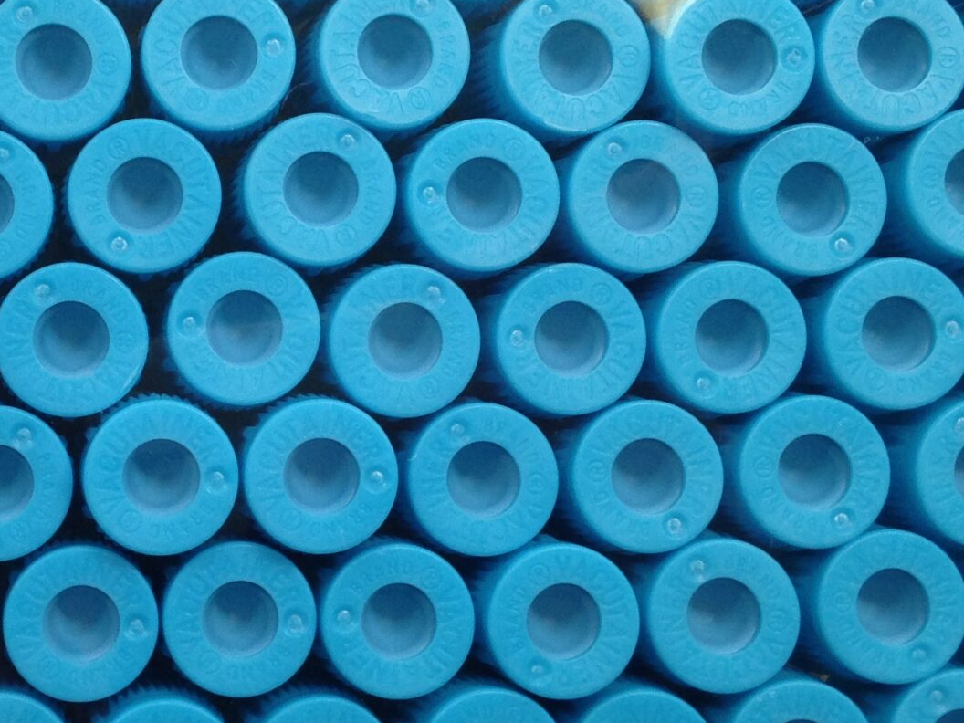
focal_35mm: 80
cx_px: 204
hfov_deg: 24.1
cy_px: 303
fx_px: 2228
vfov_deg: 18.4
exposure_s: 1/40
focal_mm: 4.12
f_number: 2.4
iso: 50
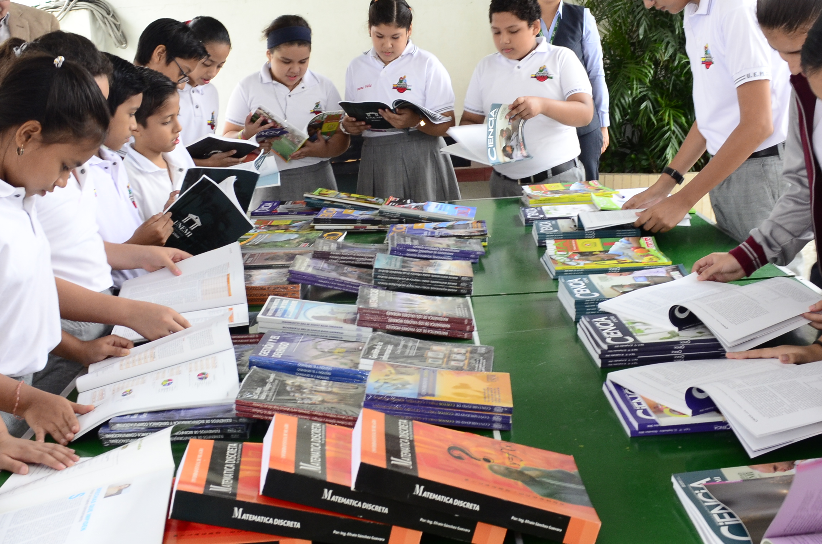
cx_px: 397
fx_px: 1025
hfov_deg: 43.7
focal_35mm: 45
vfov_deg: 29.6
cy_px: 208
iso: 640
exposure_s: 1/45
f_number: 6.7
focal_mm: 18
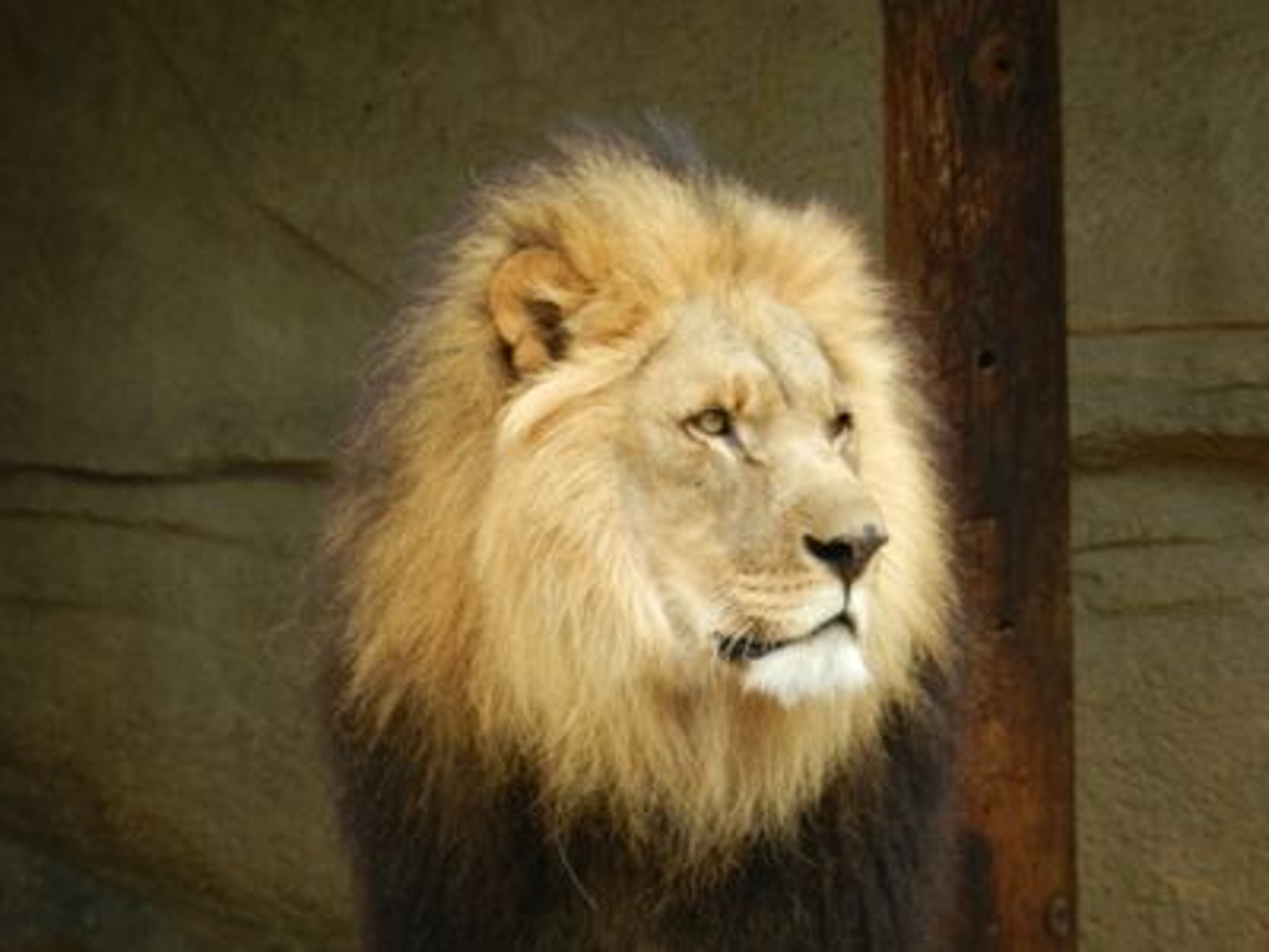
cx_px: 634
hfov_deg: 2.4
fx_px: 29694
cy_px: 476
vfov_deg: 1.8
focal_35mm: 810
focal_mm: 144
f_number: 5.7
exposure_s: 1/125
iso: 160
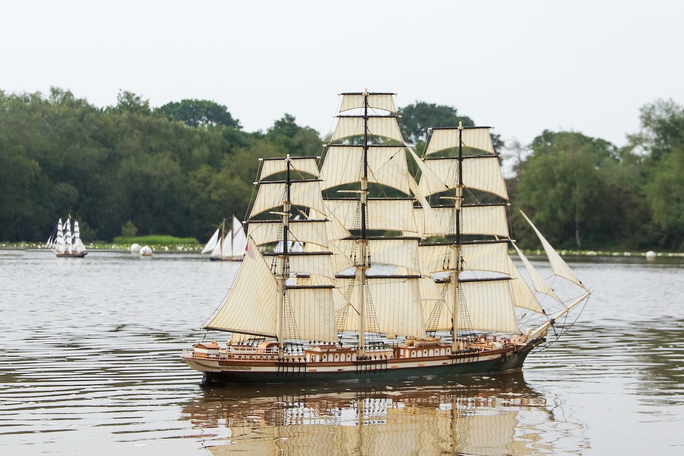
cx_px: 342
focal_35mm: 75
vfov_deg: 18.2
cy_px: 228
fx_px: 1425
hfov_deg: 27.0
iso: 400
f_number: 9
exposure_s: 1/1250
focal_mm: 50
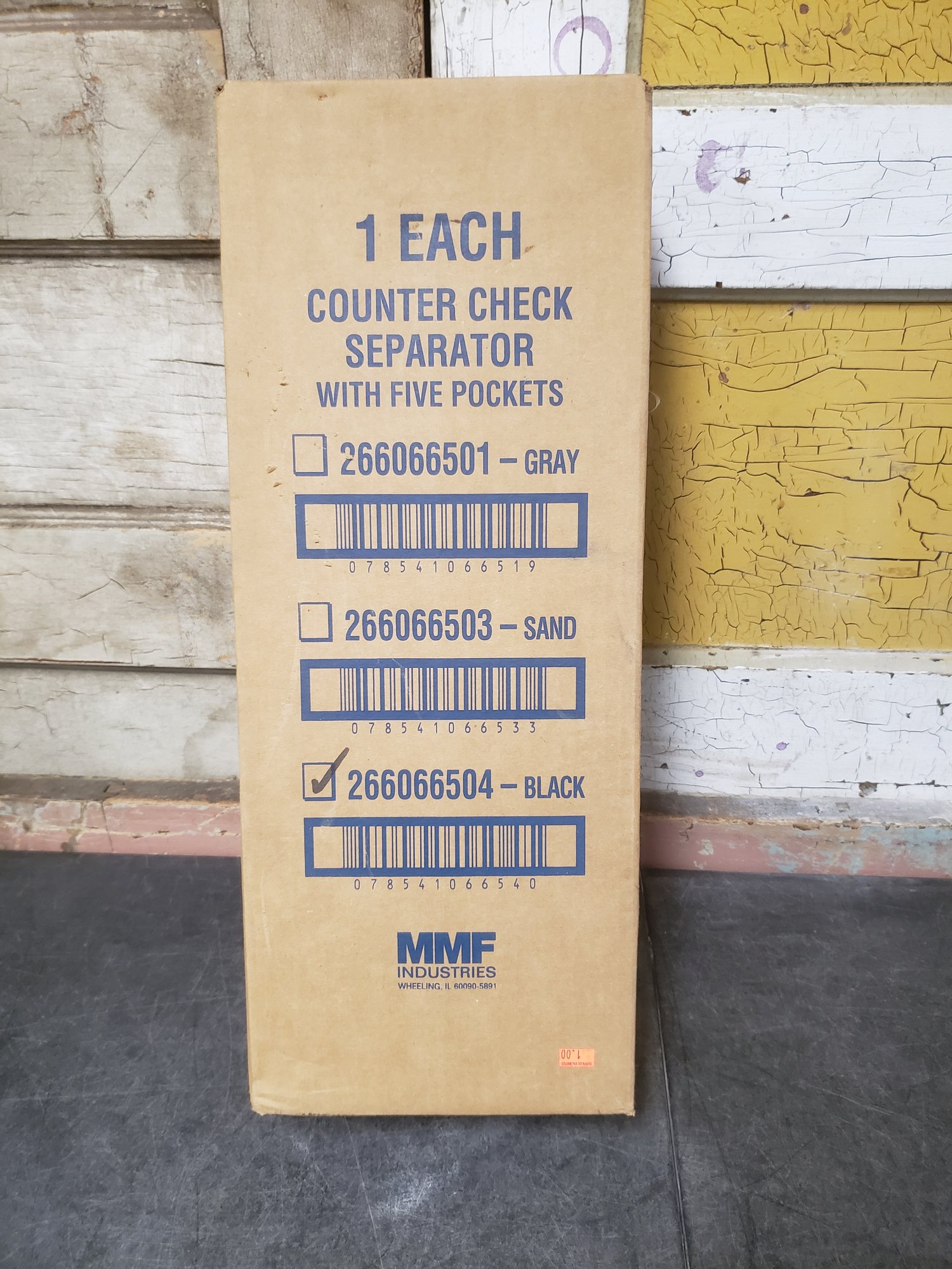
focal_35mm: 26
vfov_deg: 67.3
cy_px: 634
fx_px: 953
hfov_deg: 53.1
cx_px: 476
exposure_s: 1/60
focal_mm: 4.3
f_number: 1.5
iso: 320
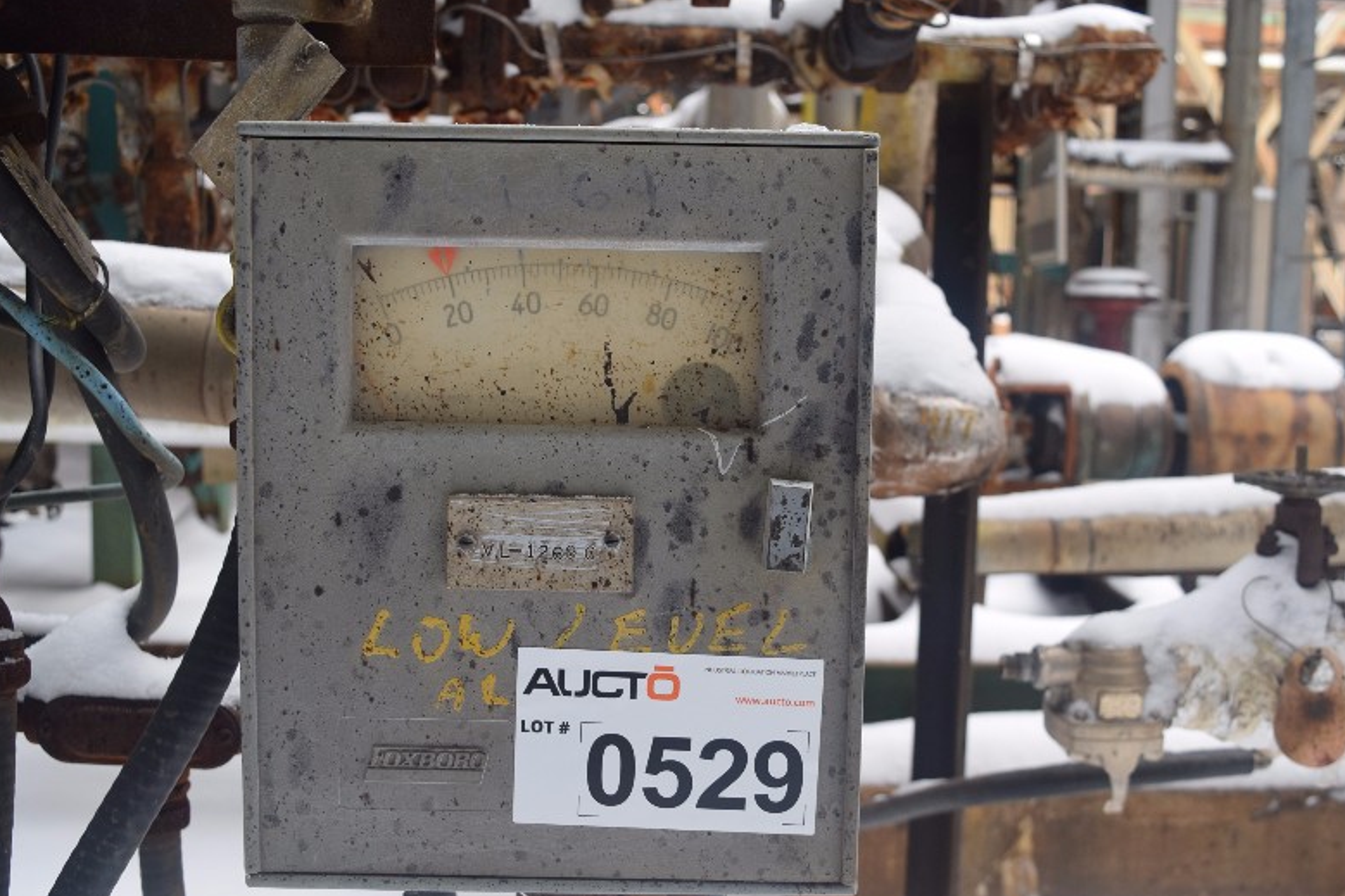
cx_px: 673
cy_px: 445
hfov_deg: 51.9
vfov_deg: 35.9
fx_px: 1382
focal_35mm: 37
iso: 400
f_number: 5.6
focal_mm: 24
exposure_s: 1/125
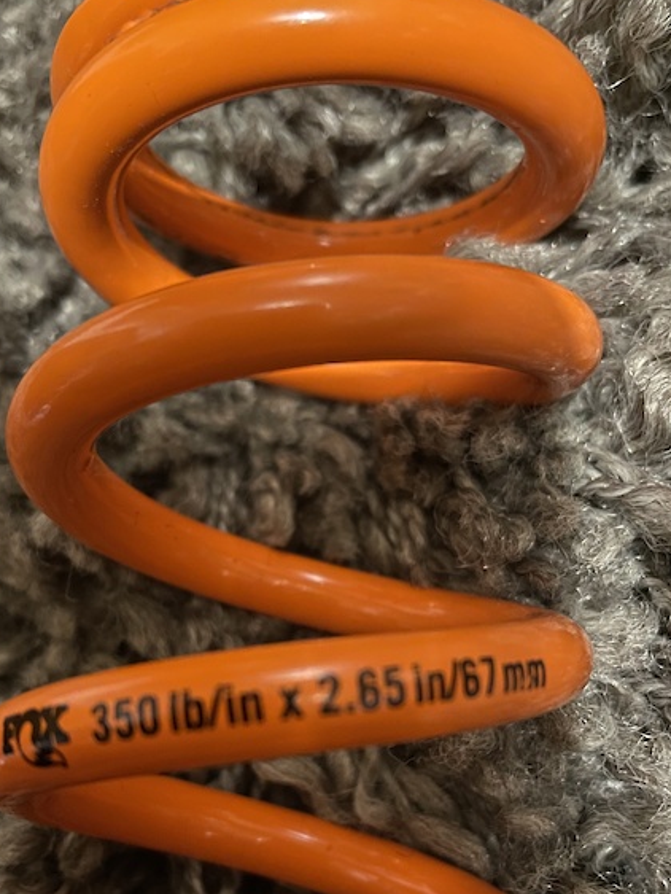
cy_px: 565
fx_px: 956
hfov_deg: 38.7
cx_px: 326
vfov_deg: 49.6
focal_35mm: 37
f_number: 1.6
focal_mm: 4.2
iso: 500
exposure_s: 1/11
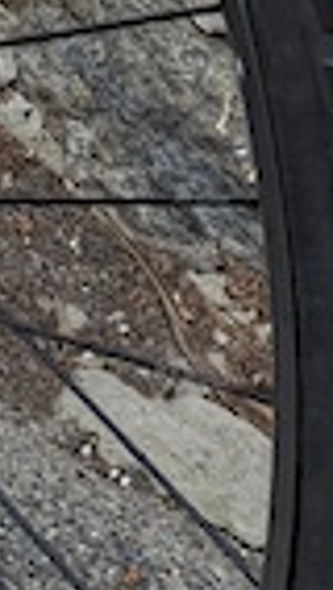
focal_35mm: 147
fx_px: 2305
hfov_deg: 7.7
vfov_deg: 13.2
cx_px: -487
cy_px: -474
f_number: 1.85
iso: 34
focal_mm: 6.81
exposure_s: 1/258
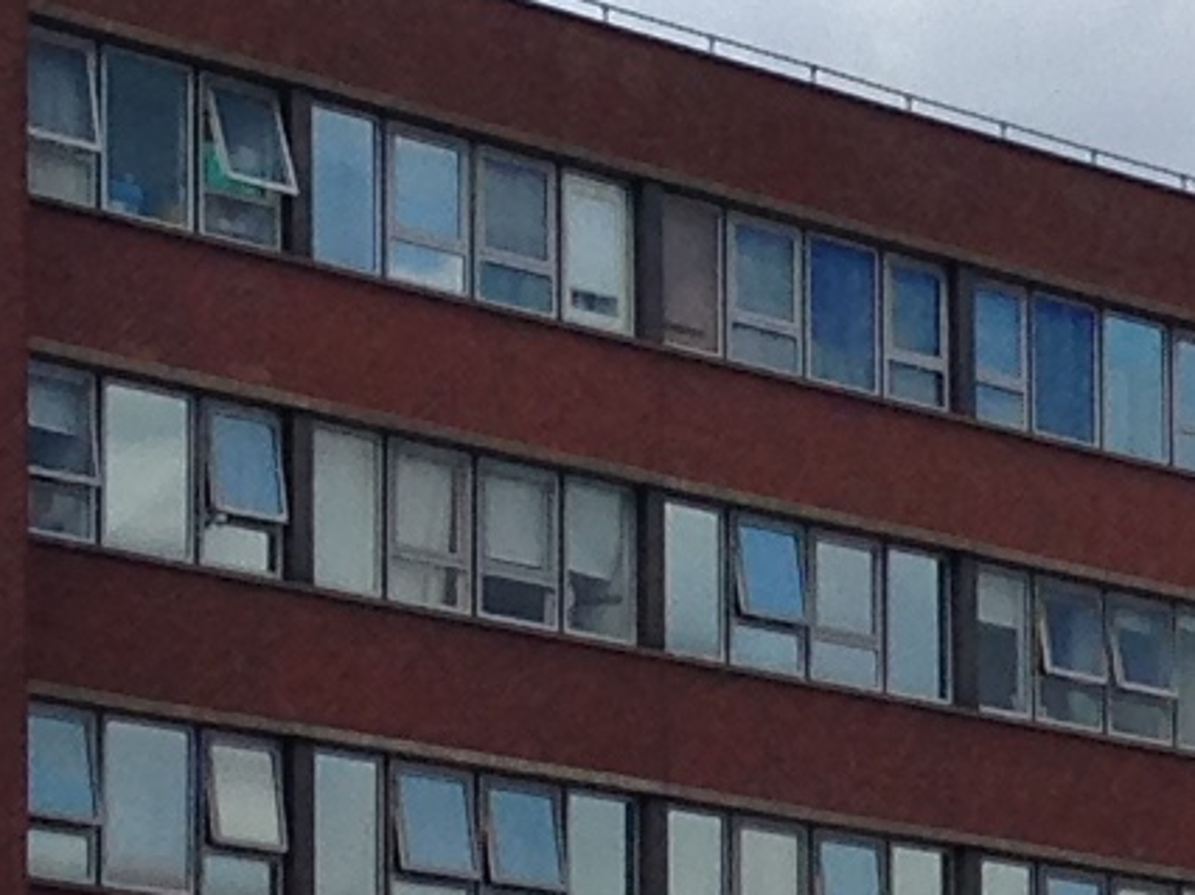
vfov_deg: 5.9
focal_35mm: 253
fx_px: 8729
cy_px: 774
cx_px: 1742
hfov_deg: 7.7
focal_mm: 4.12
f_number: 2.4
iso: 50
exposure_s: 1/1290
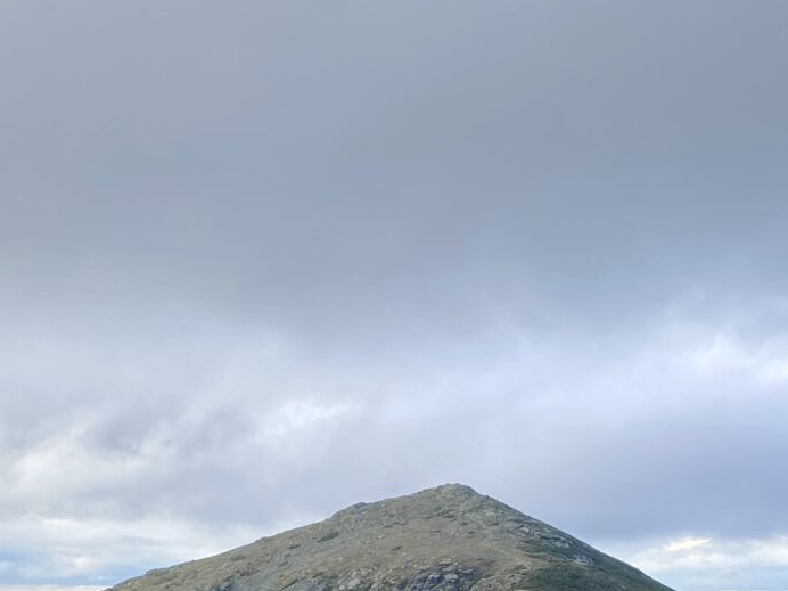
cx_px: 368
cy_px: 847
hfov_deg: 25.3
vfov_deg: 17.5
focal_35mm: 77
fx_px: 1753
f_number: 1.8
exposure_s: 1/573
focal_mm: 4.25
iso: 32
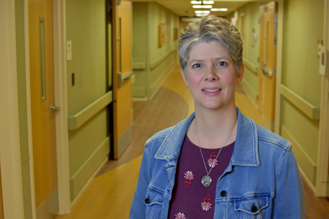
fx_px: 480
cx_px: 164
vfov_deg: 25.8
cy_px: 110
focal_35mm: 52
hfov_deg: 37.9
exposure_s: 1/60
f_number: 4
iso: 1800
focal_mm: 35
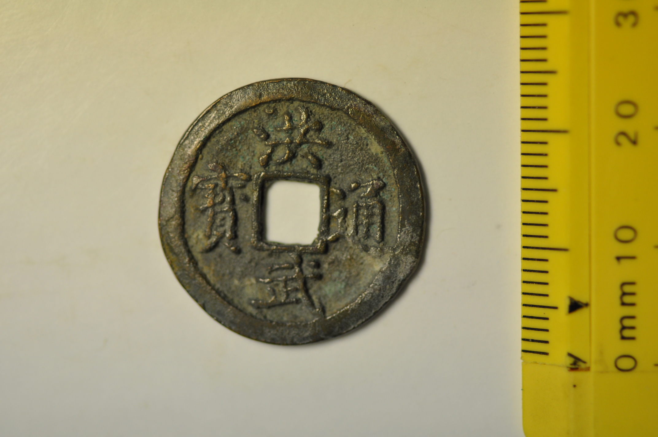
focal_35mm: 90
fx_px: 1643
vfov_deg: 15.2
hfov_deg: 22.6
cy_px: 218
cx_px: 329
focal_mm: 60
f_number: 4
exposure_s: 1/250
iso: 400
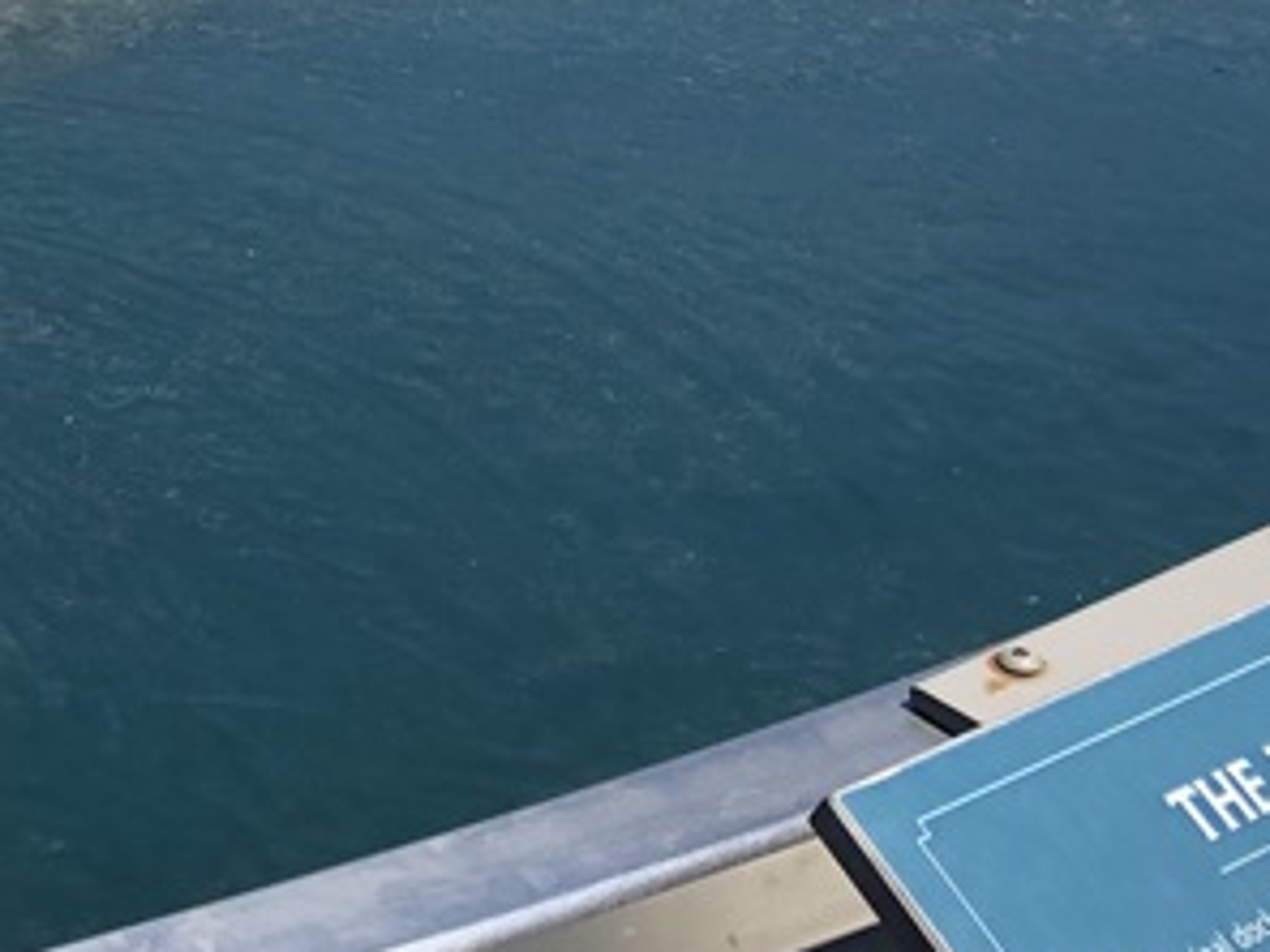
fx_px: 3559
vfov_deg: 14.2
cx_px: -73
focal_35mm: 97
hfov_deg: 19.5
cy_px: -493
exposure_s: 1/2183
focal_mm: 4
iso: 20
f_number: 1.8
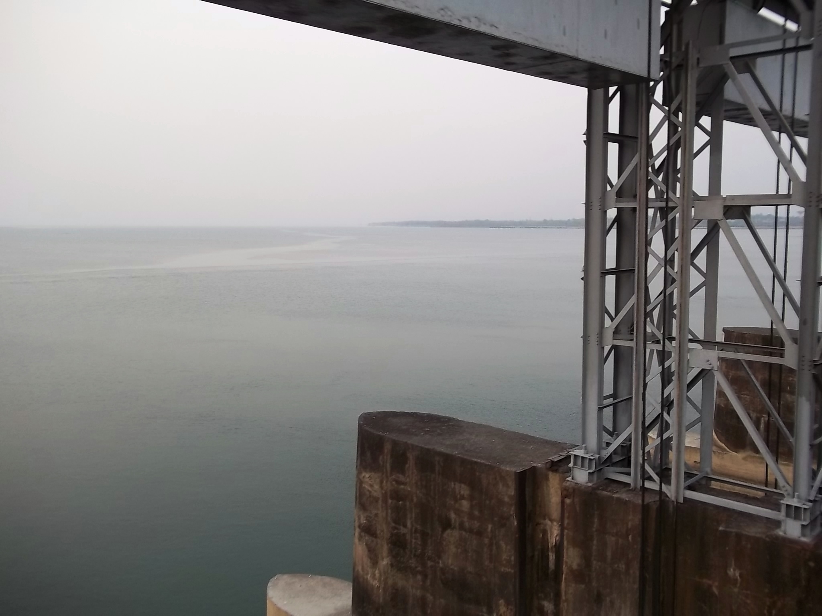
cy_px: 308
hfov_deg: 56.8
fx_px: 760
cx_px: 411
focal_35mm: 32
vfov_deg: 44.2
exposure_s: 1/160
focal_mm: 5.7
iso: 80
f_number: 2.9
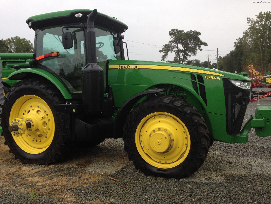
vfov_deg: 42.9
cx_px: 136
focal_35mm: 33
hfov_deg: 55.4
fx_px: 258
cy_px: 102
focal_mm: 4.12
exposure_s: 1/126
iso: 50
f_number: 2.4
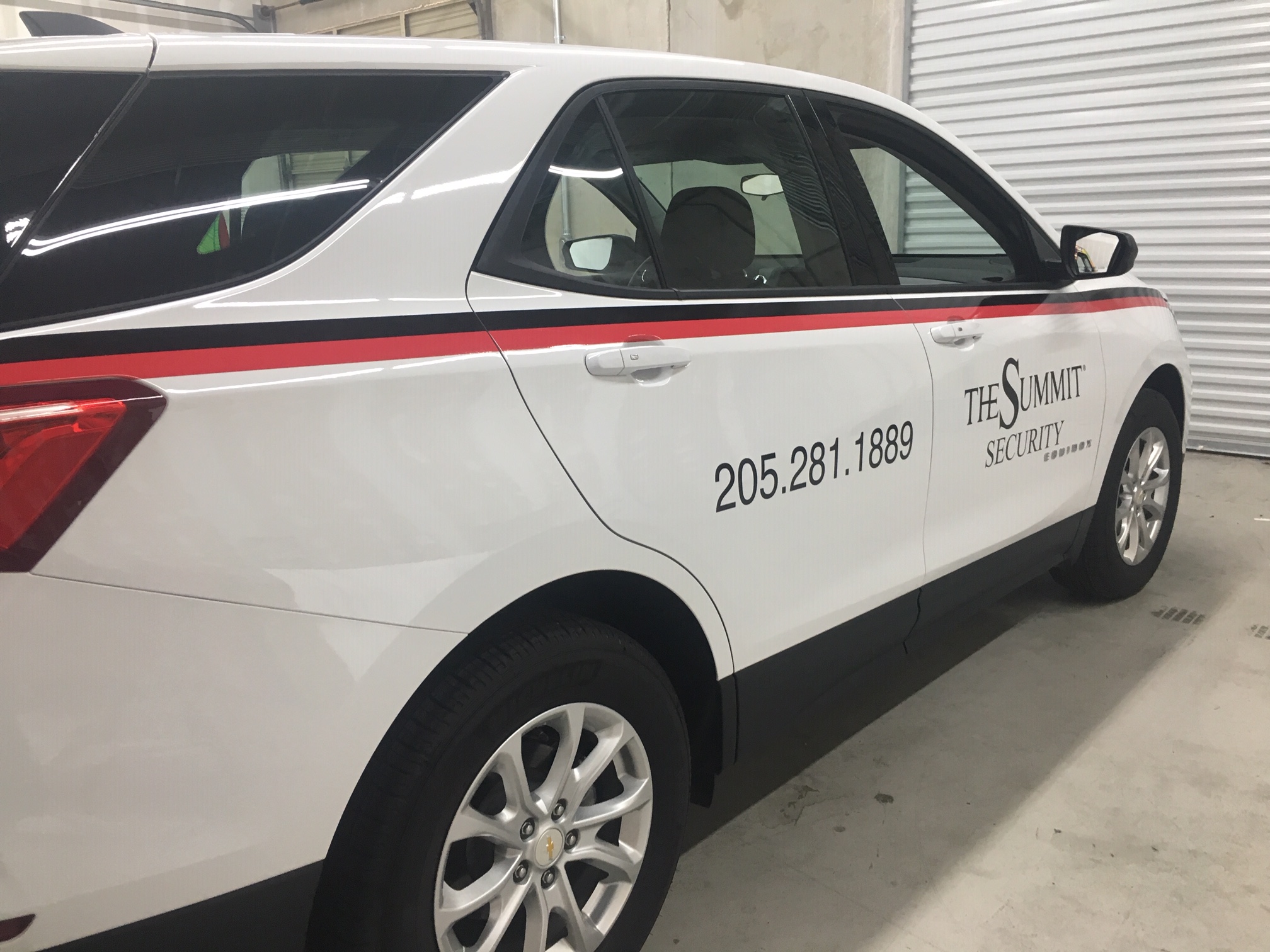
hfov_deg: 61.7
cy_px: 476
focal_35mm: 29
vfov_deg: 48.2
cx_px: 635
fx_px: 1064
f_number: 2.2
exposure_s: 1/30
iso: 64
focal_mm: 4.15
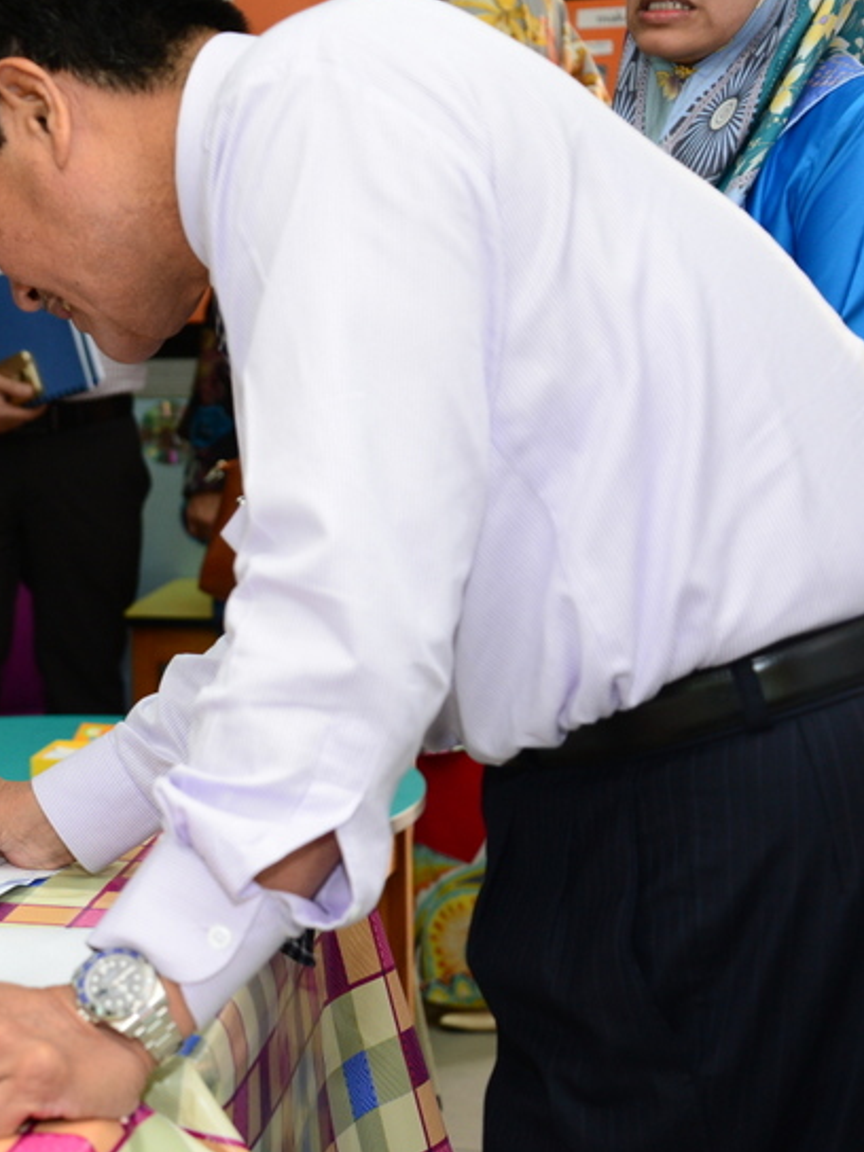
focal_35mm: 87
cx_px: -102
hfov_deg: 16.4
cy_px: 559
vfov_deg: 22.5
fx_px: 2895
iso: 800
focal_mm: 48
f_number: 4.2
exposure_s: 1/200
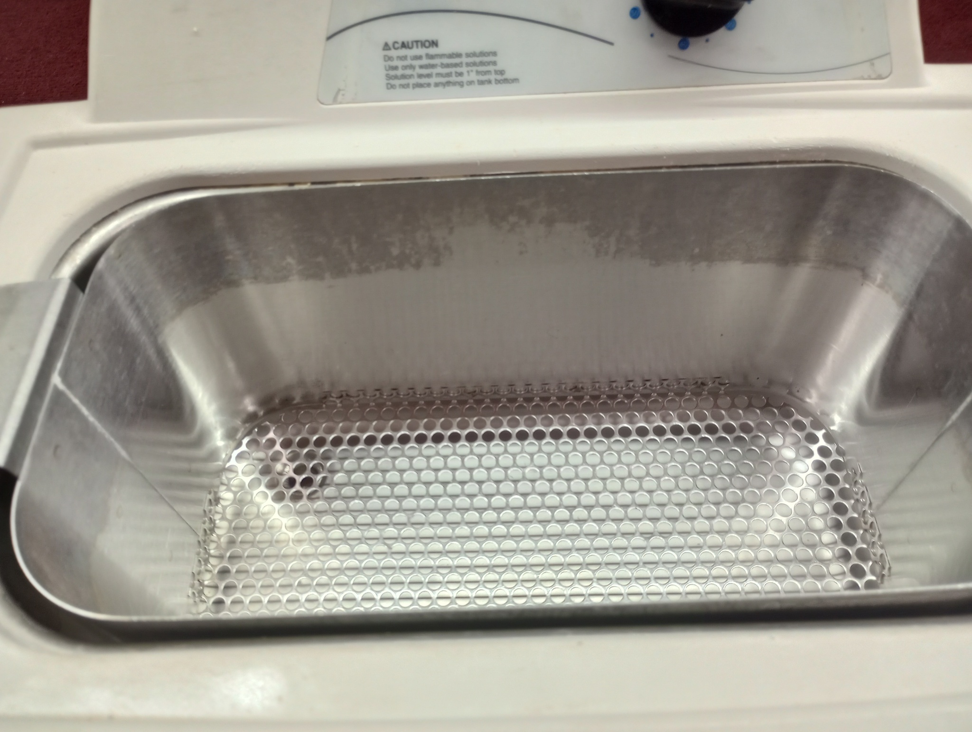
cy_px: 366
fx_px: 787
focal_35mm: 28
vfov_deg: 49.9
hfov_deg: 63.4
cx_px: 486
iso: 408
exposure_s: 1/30
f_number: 1.8
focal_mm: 4.27
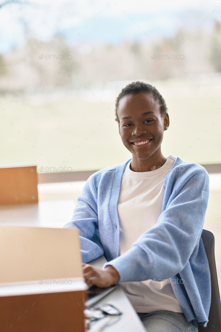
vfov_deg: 23.9
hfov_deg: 16.1
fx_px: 783
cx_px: 110
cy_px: 166
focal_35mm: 85
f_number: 2
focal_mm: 85
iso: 250
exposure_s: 1/250
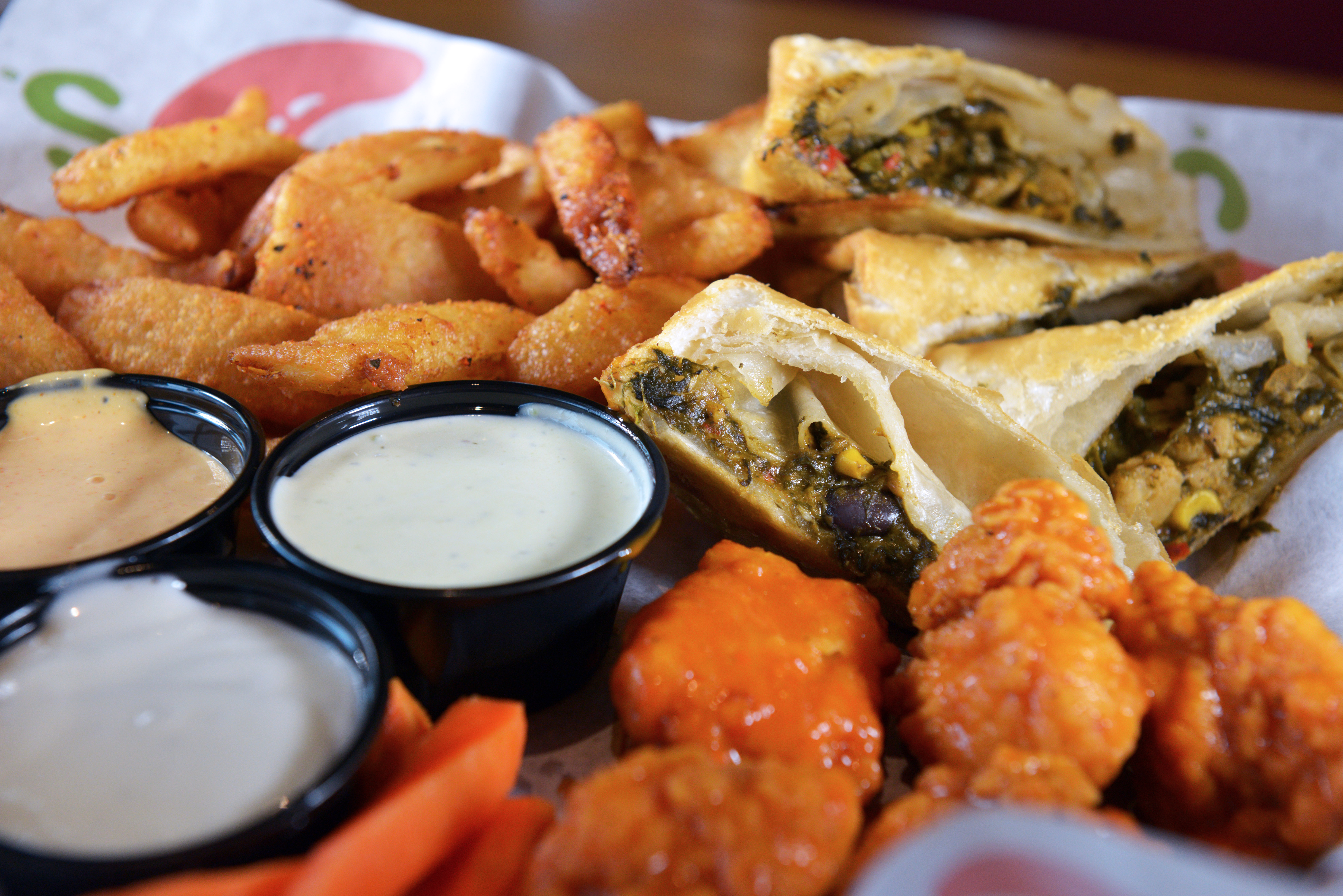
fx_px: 2239
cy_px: 448
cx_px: 672
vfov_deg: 22.6
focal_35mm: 60
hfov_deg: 33.4
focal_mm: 60
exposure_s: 1/160
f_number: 7.1
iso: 1000
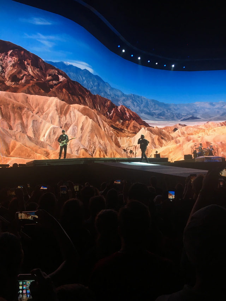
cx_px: 113
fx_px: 252
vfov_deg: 61.7
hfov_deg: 48.2
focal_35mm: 29
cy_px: 150
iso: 25
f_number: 2.2
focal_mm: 4.15
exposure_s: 1/40
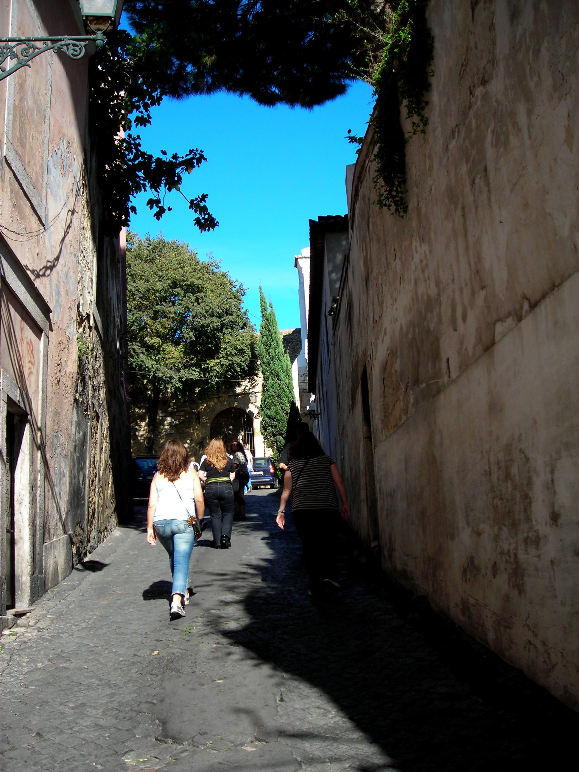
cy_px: 386
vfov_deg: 49.0
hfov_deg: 37.7
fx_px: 847
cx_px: 290
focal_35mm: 38
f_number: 3.2
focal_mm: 6.3
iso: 50
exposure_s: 1/390
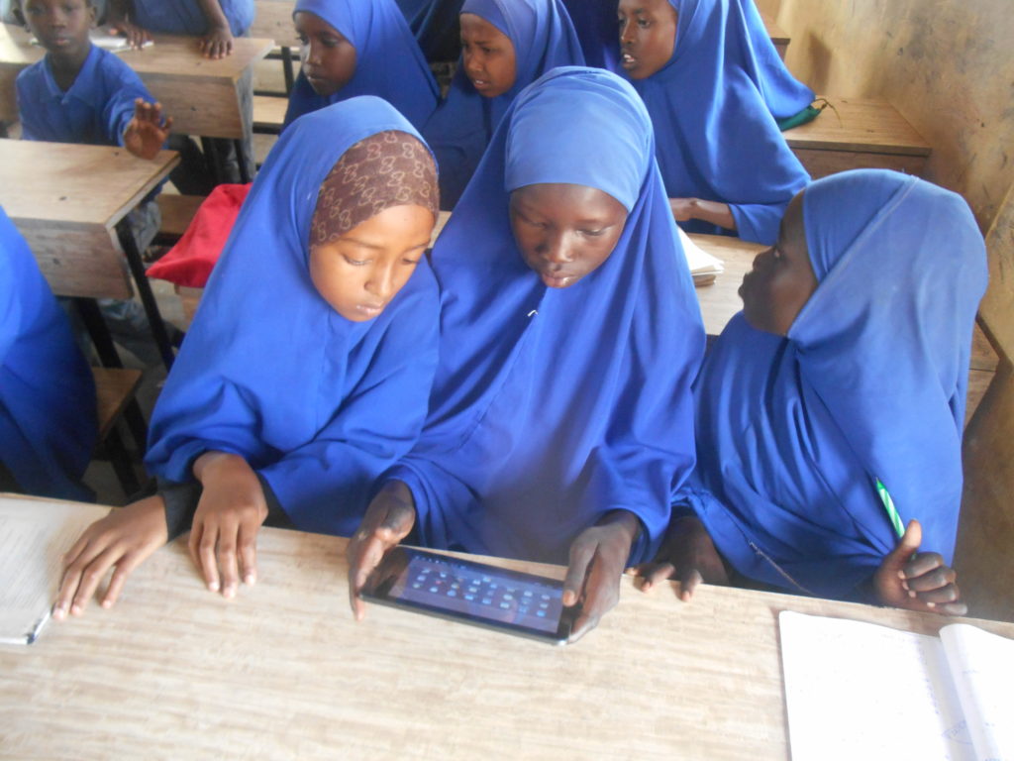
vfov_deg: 53.1
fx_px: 762
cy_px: 380
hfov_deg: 67.3
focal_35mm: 26
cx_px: 507
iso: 400
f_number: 3.4
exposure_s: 1/30
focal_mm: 4.7
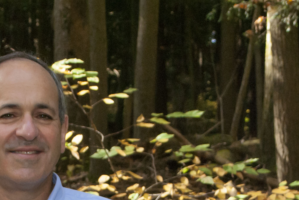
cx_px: 95
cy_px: 275
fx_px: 1224
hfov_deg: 13.9
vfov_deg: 9.1
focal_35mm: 147
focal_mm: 35
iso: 400
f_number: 7.1
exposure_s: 1/200
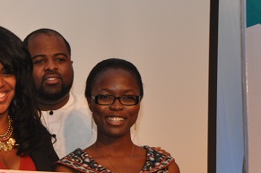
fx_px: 979
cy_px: 202
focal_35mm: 135
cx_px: -13
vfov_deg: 10.0
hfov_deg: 14.9
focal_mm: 35
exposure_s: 1/60
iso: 800
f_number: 7.1
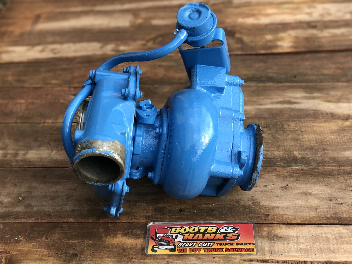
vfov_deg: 28.0
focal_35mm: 52
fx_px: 529
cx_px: 176
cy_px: 132
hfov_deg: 36.8
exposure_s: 1/120
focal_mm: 6
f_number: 2.4
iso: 25
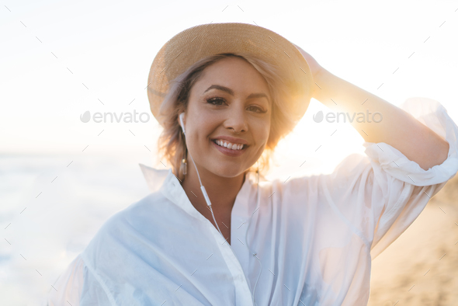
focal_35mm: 35
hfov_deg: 54.4
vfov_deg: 37.9
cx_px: 229
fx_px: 445
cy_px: 153
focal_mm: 35
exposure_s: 1/1600
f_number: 1.4
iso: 100
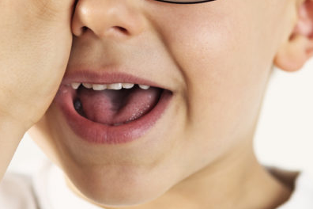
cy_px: 19
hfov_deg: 9.3
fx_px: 1913
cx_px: 277
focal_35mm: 220
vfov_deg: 6.2
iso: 100
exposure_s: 1/250
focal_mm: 85
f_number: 3.2
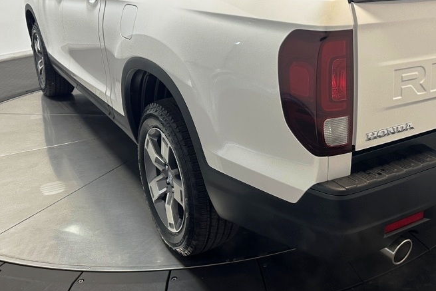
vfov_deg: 33.7
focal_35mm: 39
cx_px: 314
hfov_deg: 48.1
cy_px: 85
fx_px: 472
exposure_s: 1/60
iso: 250
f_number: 1.78
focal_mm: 6.86
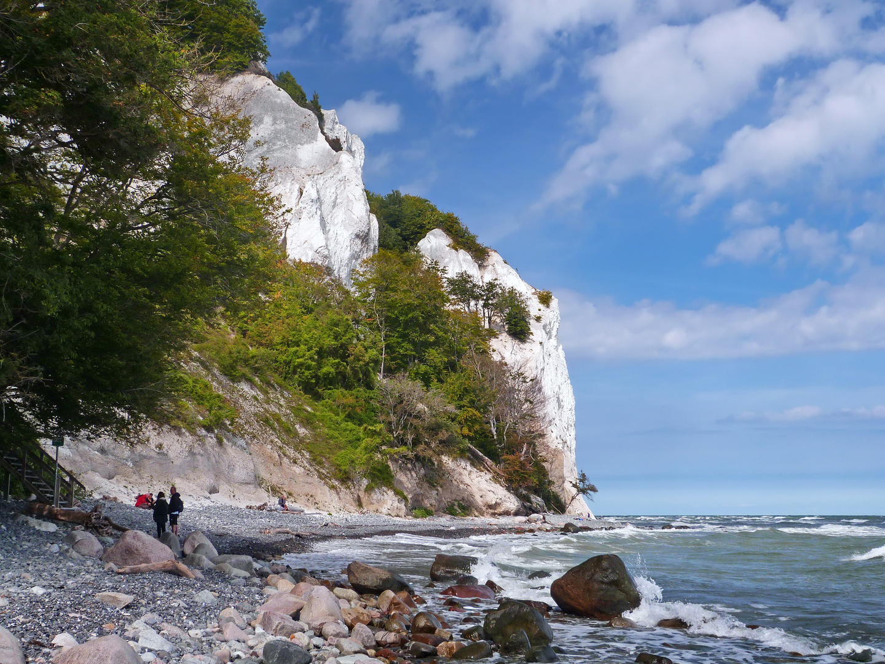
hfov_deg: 44.8
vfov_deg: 34.3
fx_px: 1074
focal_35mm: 42
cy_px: 332
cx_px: 442
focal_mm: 7.4
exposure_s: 1/200
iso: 100
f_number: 5
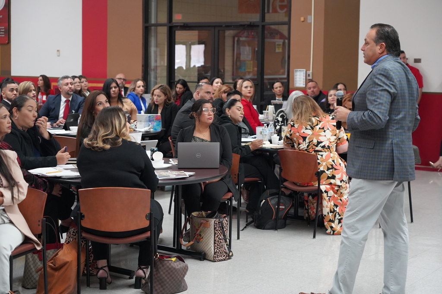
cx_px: 221
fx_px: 871
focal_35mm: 71
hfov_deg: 28.5
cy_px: 147
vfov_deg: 19.2
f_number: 4
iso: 6400
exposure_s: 1/160
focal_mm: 71
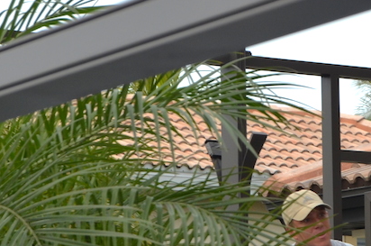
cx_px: 366
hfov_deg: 7.8
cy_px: 238
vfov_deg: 5.2
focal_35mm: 265
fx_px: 2726
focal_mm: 52
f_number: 9
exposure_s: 1/200
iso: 200
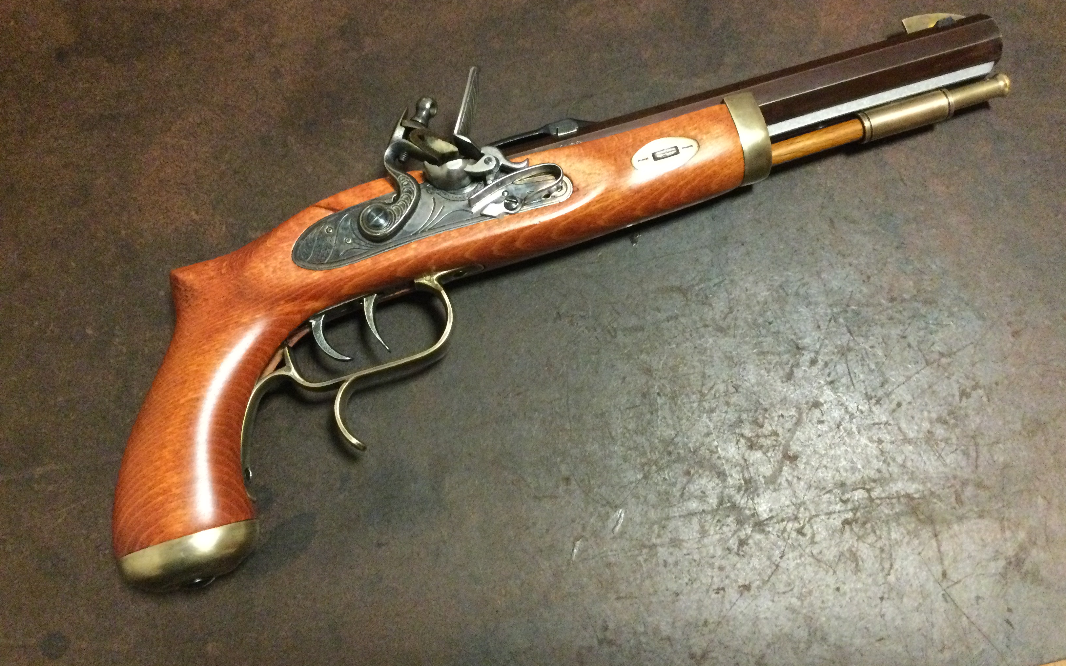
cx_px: 534
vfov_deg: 38.3
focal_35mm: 33
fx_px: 959
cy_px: 314
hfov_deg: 58.1
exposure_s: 1/15
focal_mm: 3.3
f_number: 2.4
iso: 320
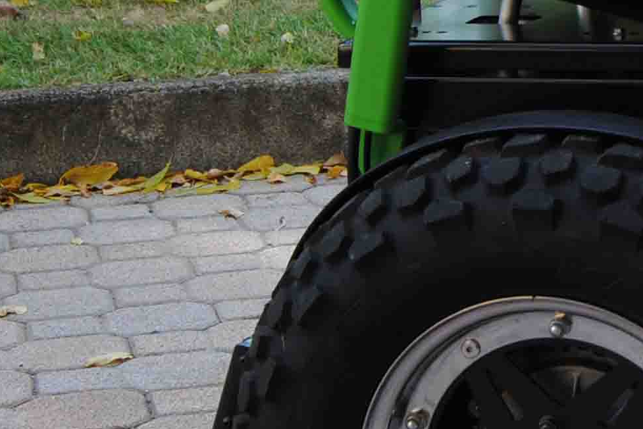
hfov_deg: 16.5
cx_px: 765
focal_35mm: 119
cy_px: 52
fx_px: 2126
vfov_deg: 11.5
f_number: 5.6
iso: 140
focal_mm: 20
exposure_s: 1/125
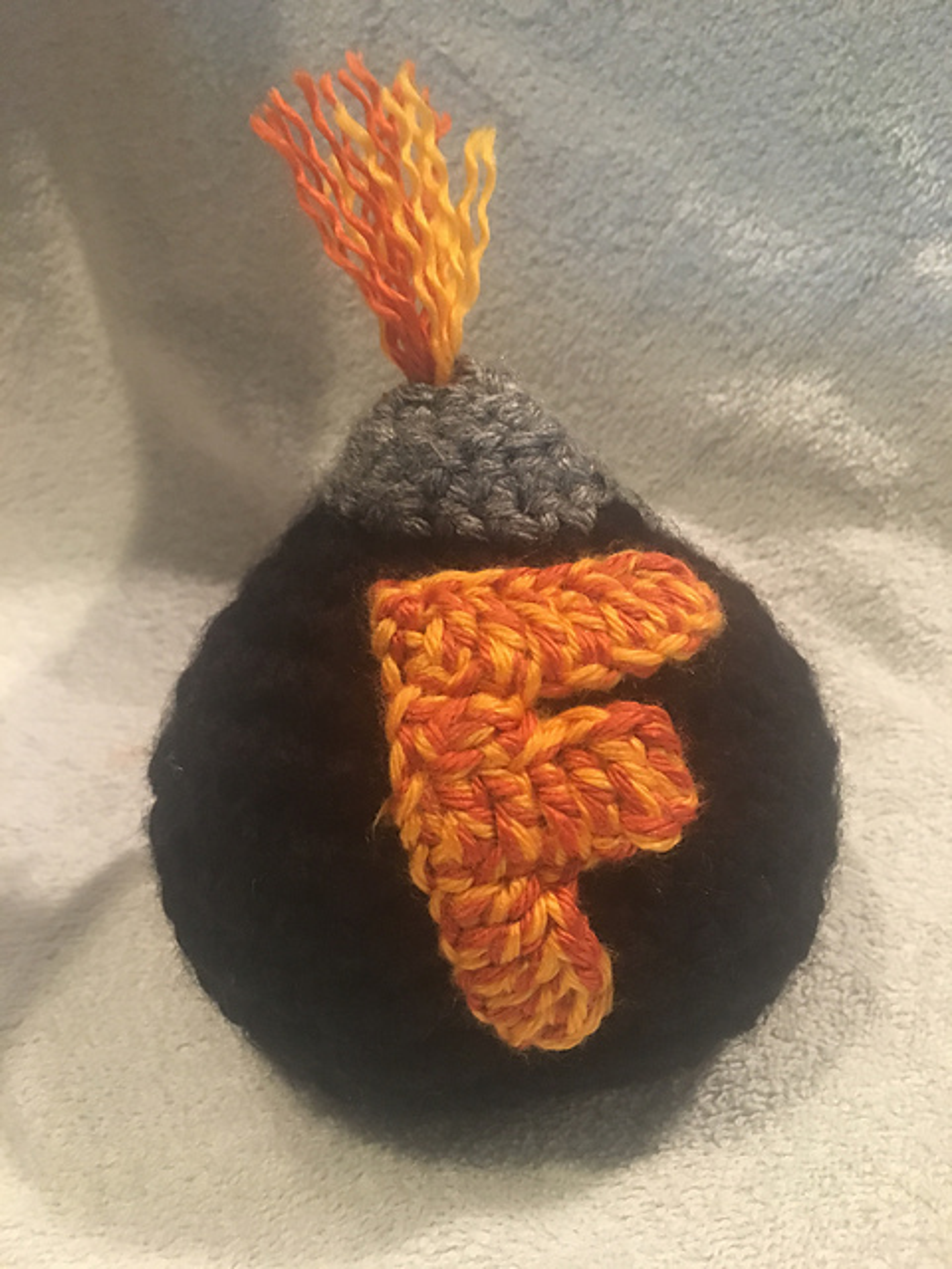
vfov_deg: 61.7
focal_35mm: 29
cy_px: 634
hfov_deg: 48.2
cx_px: 476
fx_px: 1063
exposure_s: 1/15
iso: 250
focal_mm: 4.15
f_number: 2.2
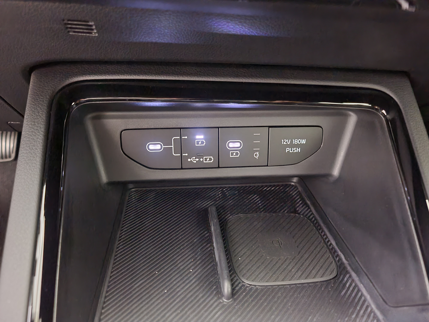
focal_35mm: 25
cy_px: 161
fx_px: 310
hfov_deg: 69.4
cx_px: 214
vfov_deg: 54.9
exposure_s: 1/8
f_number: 1.8
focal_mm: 7
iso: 3200
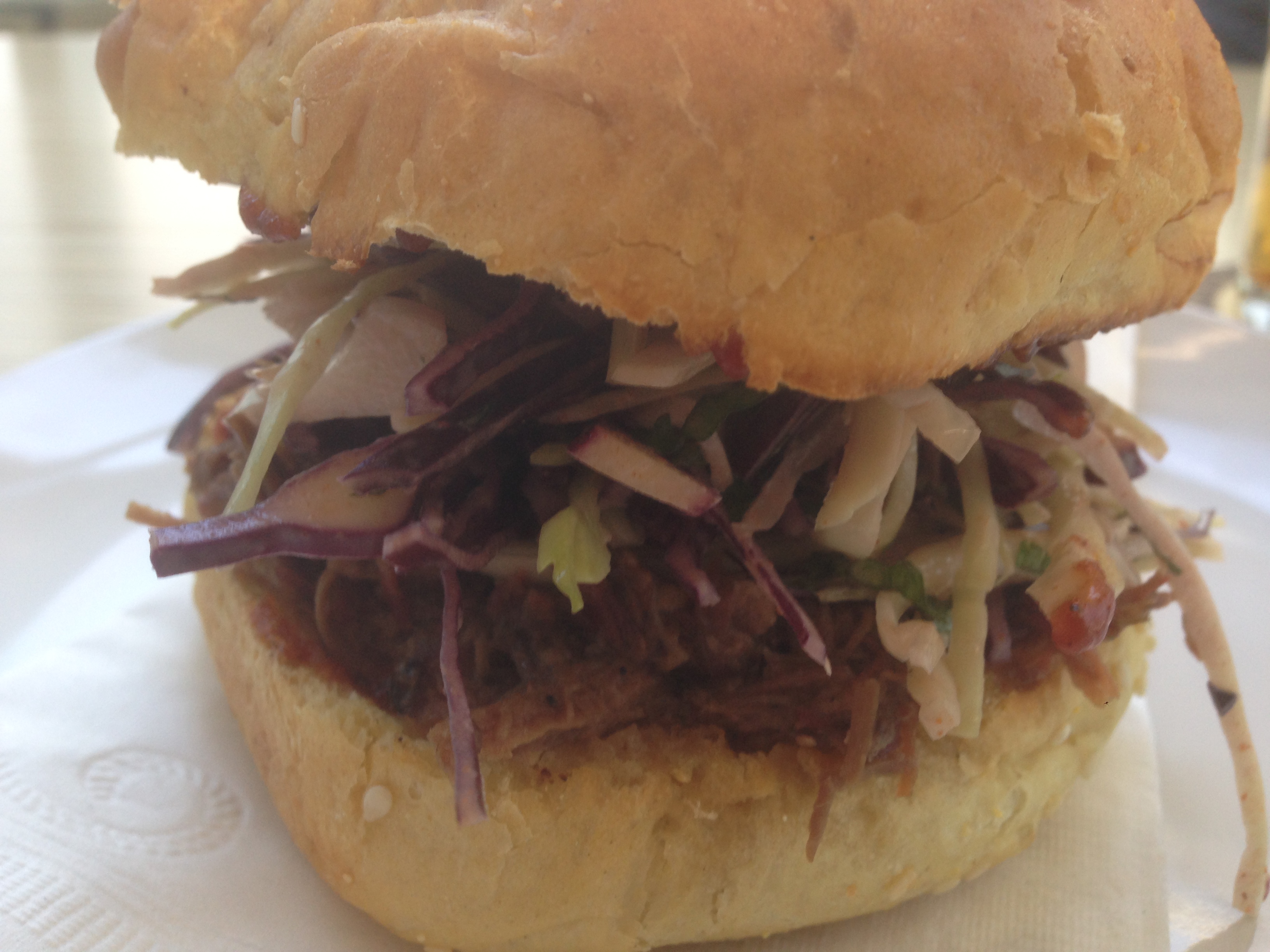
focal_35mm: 33
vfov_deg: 42.9
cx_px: 635
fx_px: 1211
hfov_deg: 55.4
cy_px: 476
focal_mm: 4.12
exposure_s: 1/24
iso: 50
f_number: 2.4
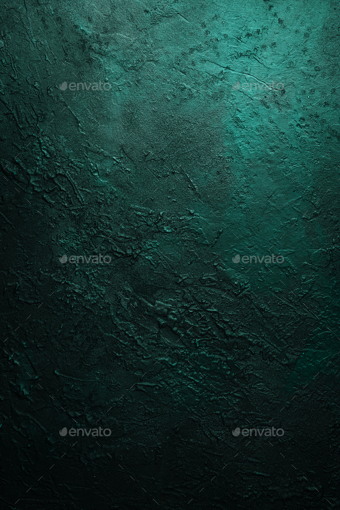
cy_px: 255
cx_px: 170
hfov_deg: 21.2
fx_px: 907
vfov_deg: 31.4
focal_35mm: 64
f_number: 10
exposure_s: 1/160
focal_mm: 42.9
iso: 80
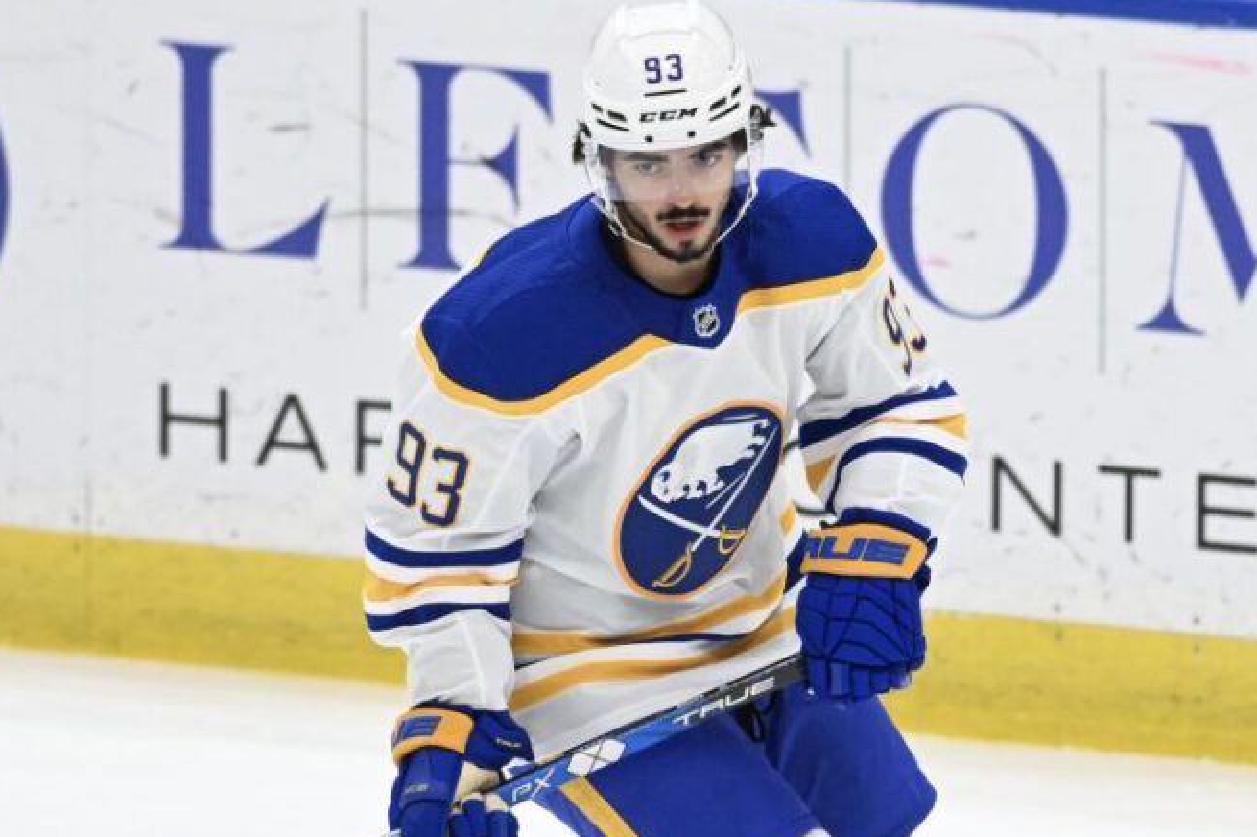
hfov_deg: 5.9
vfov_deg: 3.9
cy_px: 456
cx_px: 624
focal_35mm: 352
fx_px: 12284
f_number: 4
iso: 5000
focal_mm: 300
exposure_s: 1/1600
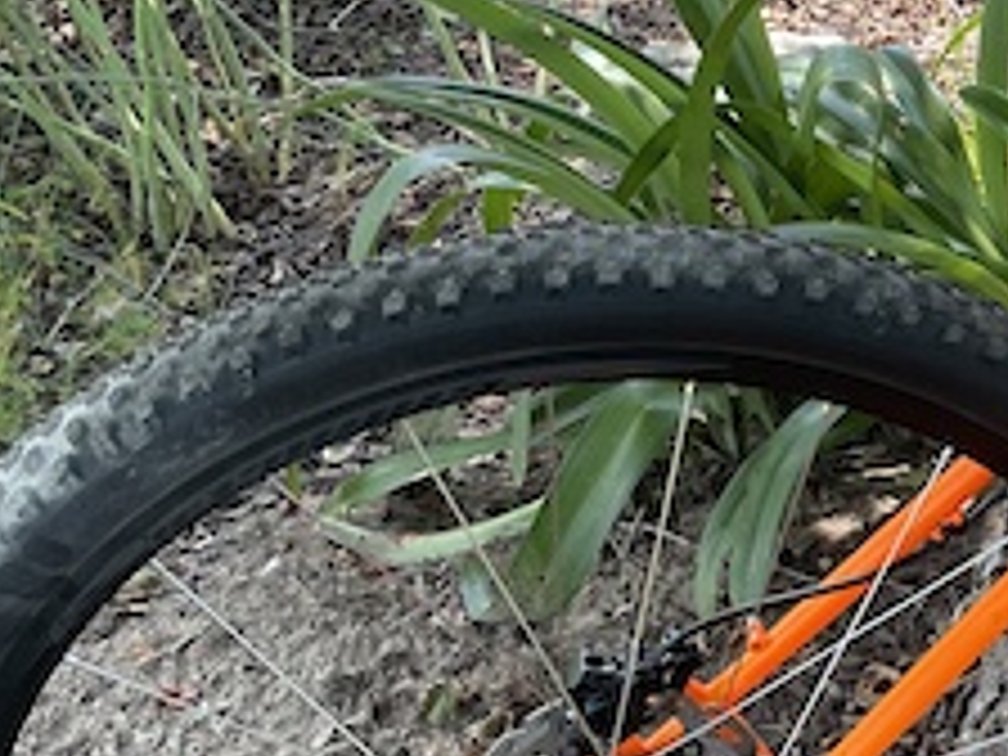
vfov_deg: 15.9
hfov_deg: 19.0
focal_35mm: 93
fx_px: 2708
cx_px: 1431
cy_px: 459
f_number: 1.6
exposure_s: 1/233
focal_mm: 4.2
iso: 32
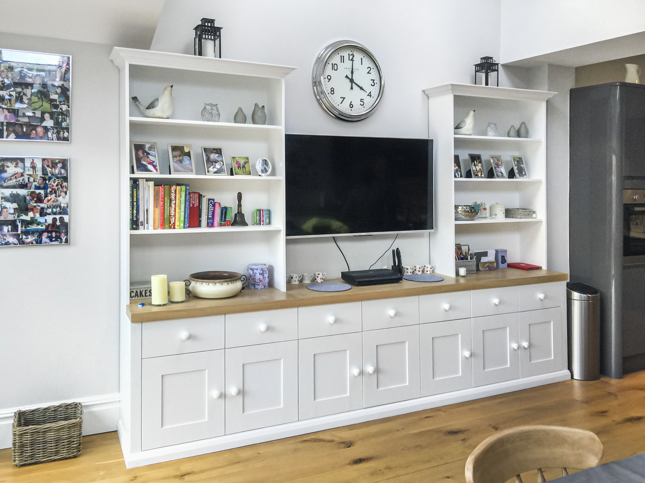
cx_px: 322
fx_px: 540
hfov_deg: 61.7
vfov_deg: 48.2
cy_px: 242
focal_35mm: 29
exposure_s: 1/35
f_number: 2.2
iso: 32
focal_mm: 4.15
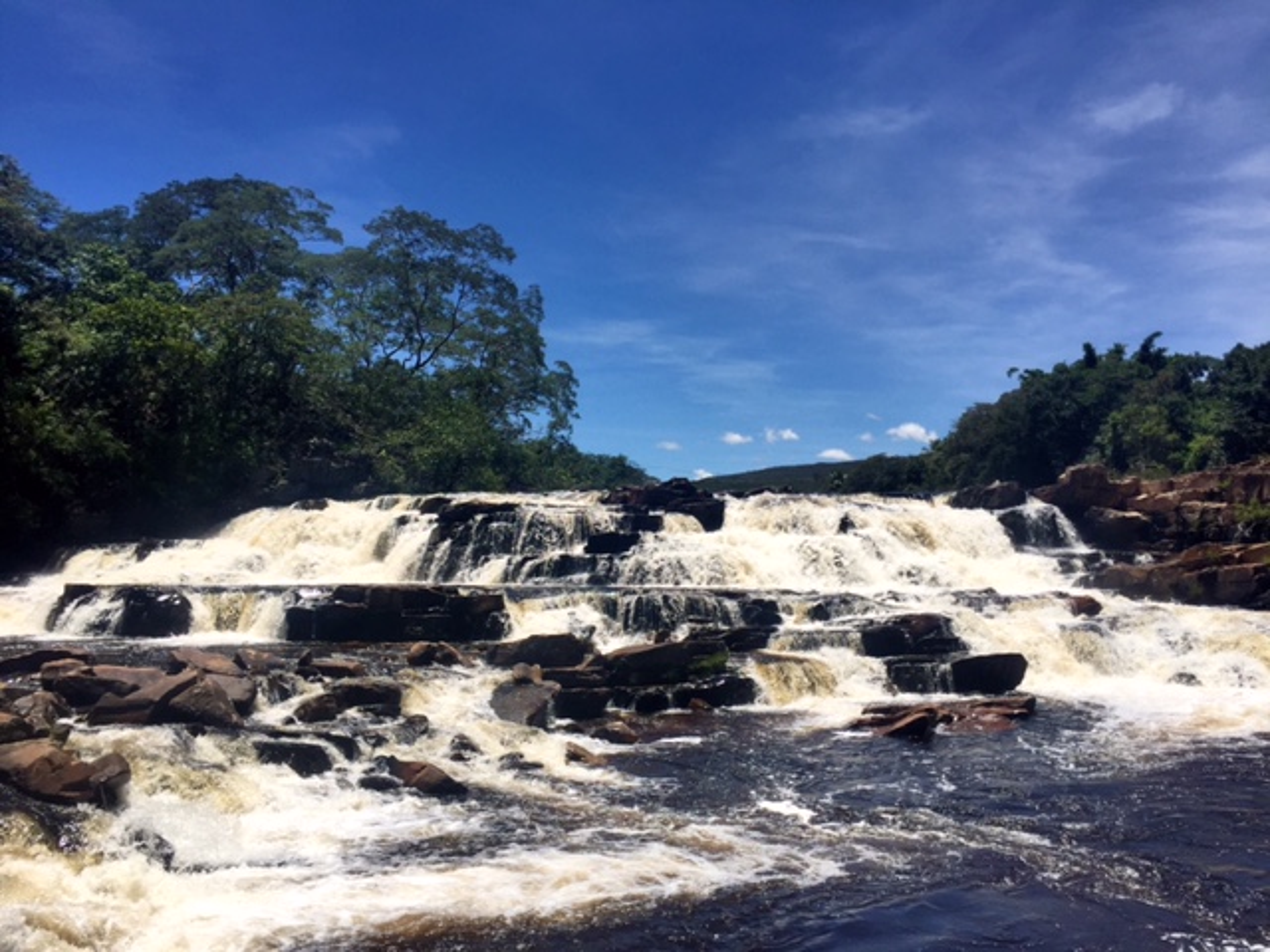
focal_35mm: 29
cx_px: 635
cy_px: 476
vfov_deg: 48.2
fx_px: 1064
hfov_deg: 61.7
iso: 32
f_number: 2.2
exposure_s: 1/3300
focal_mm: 4.15
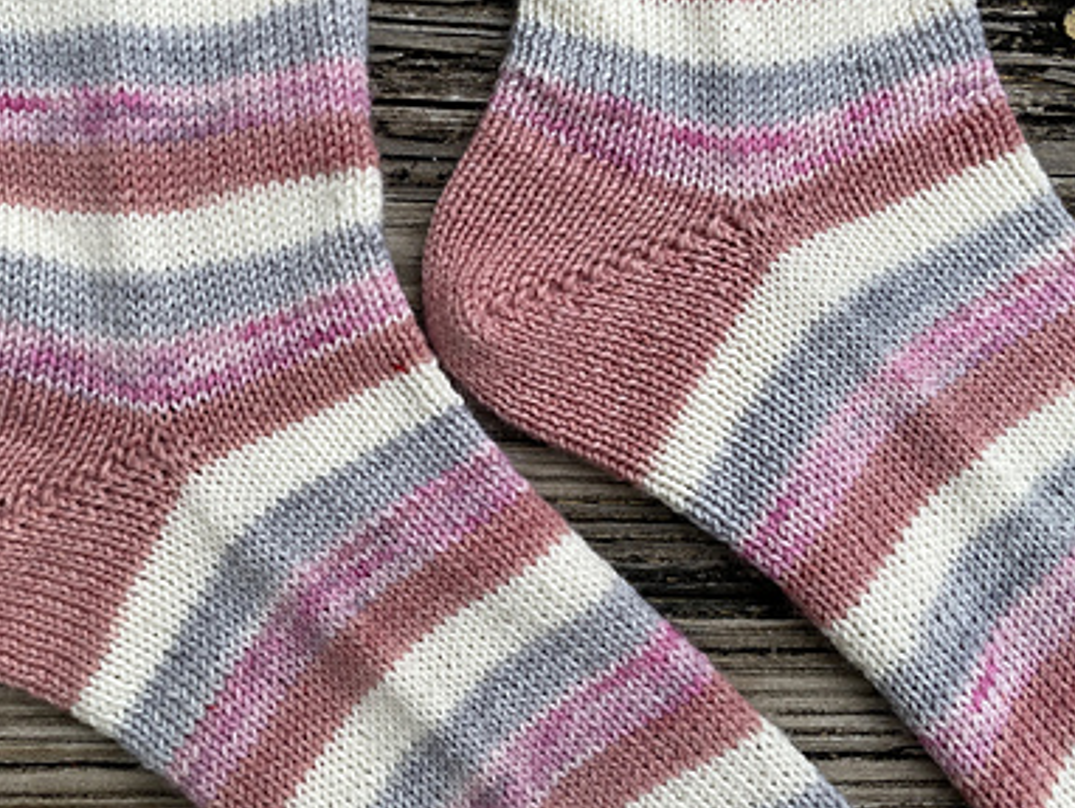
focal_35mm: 34
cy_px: 359
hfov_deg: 53.7
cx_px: 447
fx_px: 1057
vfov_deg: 41.8
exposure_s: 1/296
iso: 32
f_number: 1.8
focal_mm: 4.25
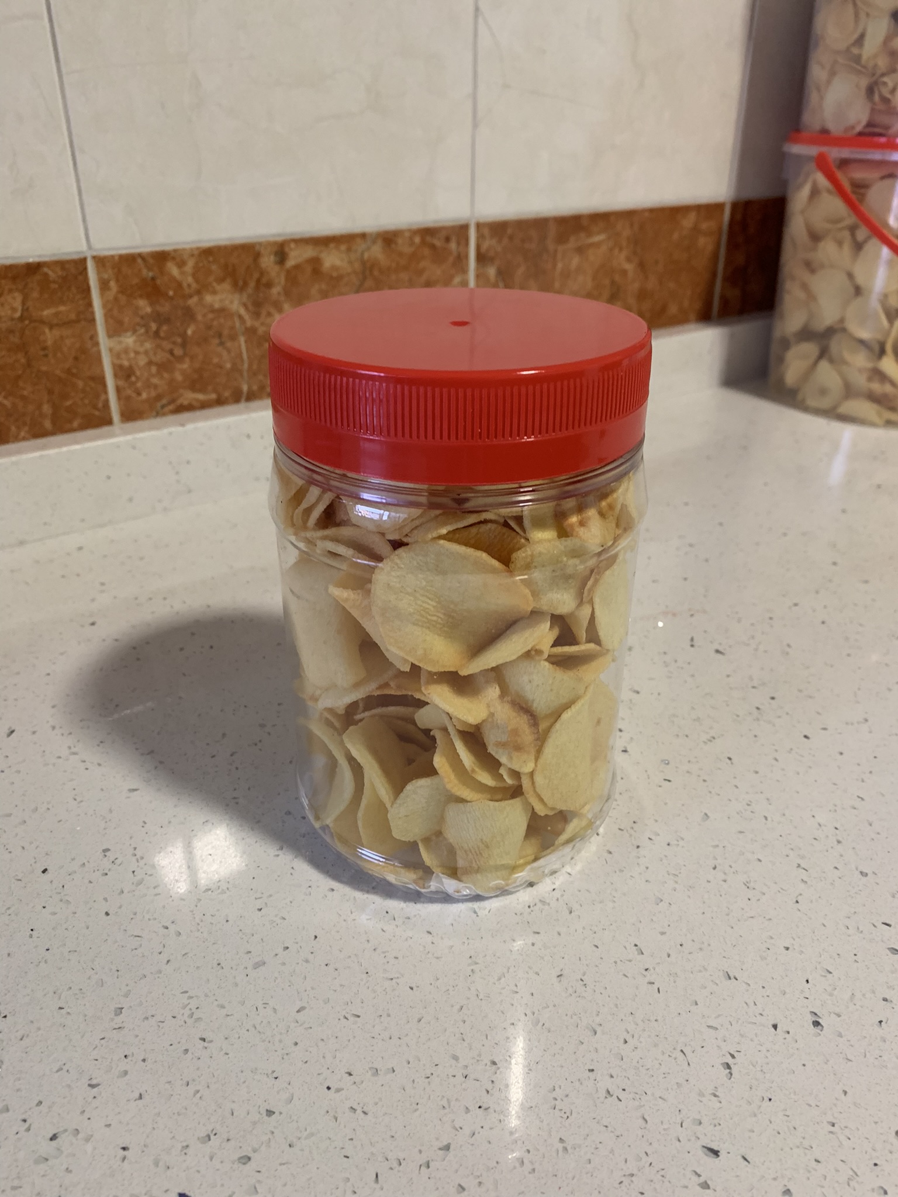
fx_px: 899
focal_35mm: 26
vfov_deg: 67.3
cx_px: 449
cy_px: 598
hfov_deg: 53.1
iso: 160
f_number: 1.8
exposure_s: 1/60
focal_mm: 4.25
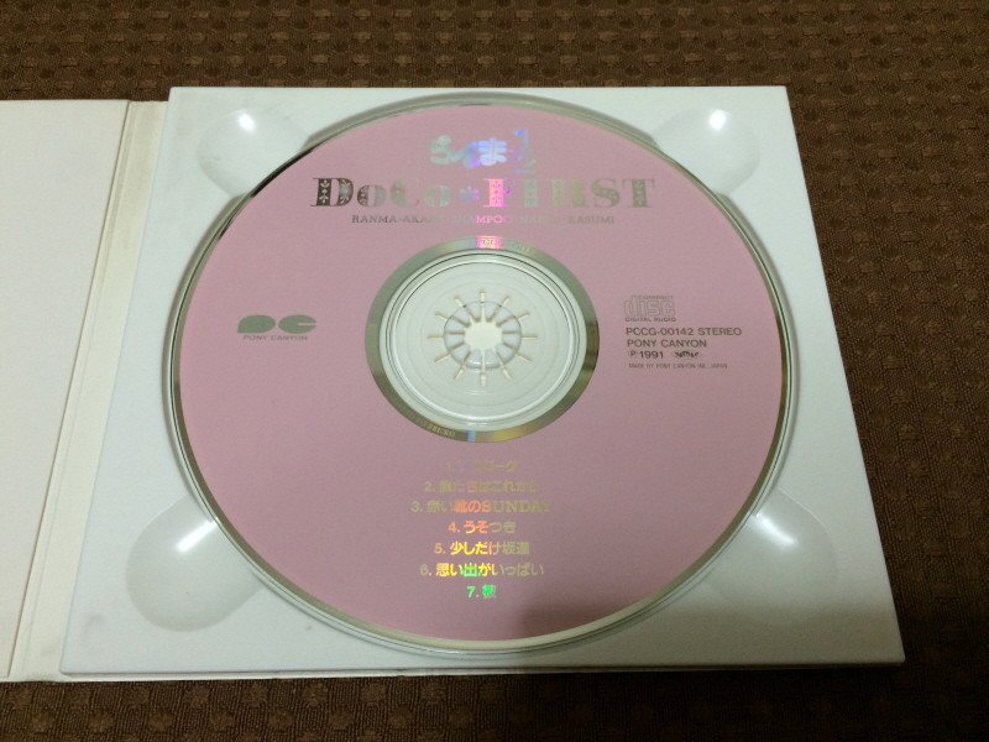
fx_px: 857
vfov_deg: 46.8
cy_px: 371
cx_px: 494
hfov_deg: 60.0
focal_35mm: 30
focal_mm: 4.12
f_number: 2.2
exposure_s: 1/30
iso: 160
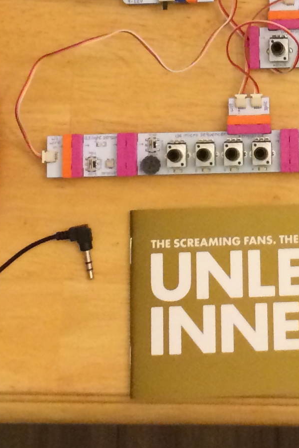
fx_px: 1407
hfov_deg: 11.9
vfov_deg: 17.6
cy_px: -24
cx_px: 351
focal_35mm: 113
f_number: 2.2
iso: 200
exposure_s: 1/30
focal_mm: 4.12
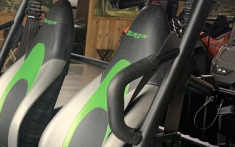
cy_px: 166
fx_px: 673
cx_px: -3
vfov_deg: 12.2
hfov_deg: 19.2
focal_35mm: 105
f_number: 1.8
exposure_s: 1/60
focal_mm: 4.25
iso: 125
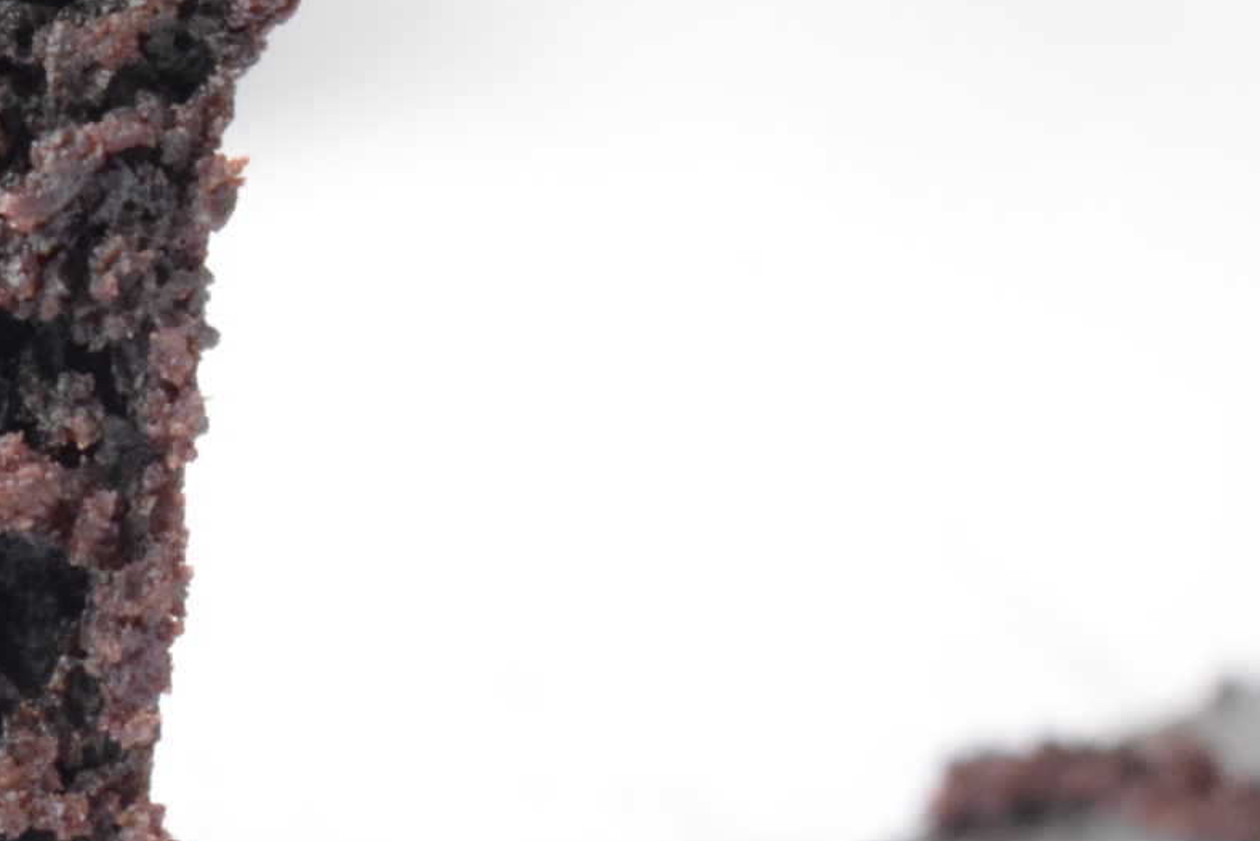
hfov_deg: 9.7
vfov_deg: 6.7
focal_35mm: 205
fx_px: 7176
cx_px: -621
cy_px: 438
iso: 3200
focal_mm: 42
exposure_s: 1/60
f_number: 5
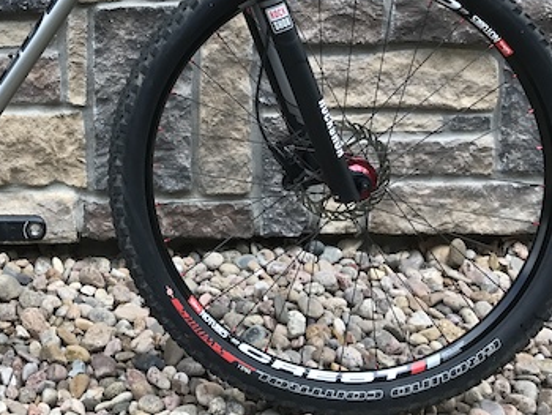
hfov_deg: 28.4
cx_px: 3
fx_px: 1021
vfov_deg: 21.9
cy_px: -30
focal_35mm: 64
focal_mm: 3.99
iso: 20
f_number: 1.8
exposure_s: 1/312
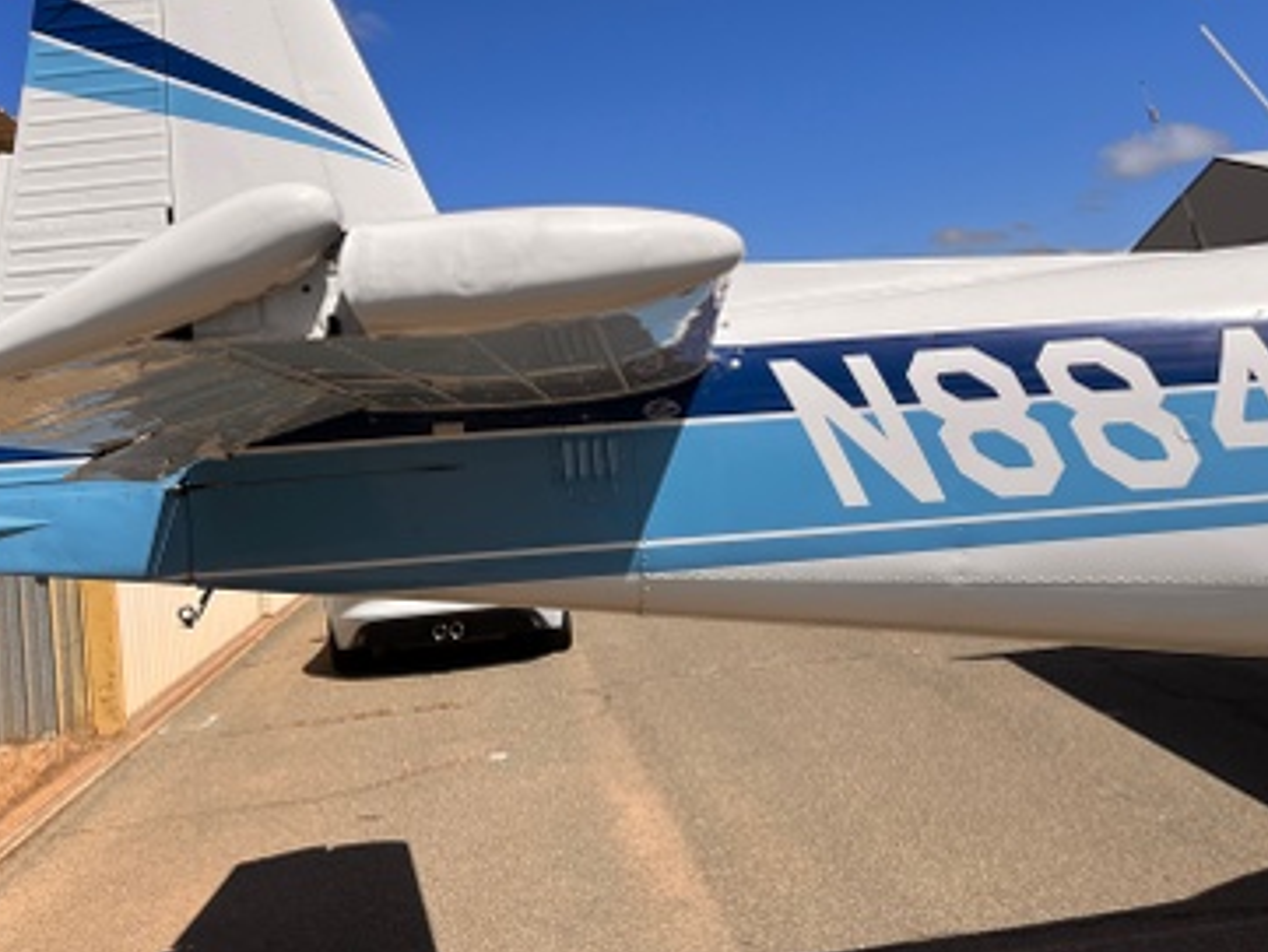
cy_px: 318
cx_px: 492
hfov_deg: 50.9
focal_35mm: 36
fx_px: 1319
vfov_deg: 39.2
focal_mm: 5.1
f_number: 1.6
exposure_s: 1/6494
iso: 50
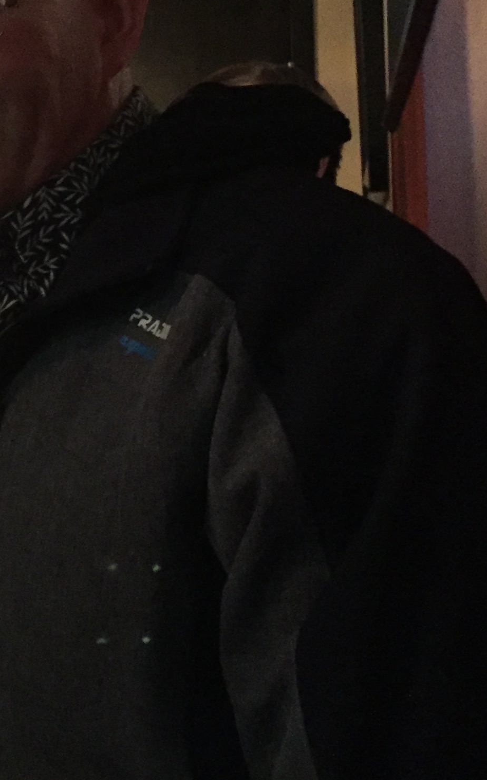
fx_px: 1445
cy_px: 229
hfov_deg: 17.9
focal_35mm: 68
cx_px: -153
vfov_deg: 29.9
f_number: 2.2
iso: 800
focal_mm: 4.15
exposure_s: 1/15
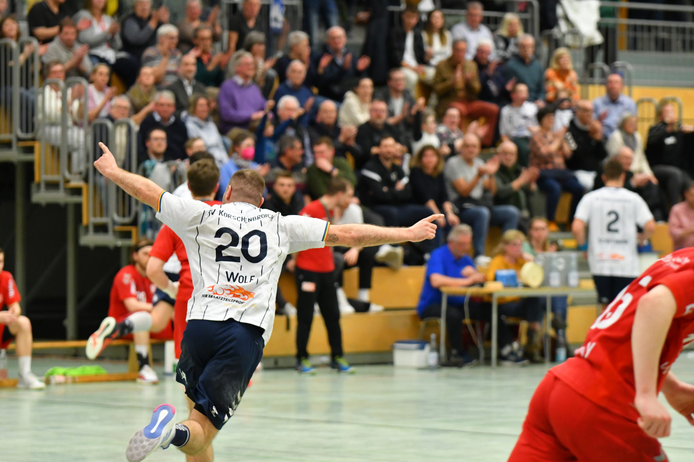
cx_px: 347
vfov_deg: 7.9
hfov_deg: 11.8
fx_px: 3354
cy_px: 231
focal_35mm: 174
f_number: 2.8
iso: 3600
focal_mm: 116
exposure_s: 1/500
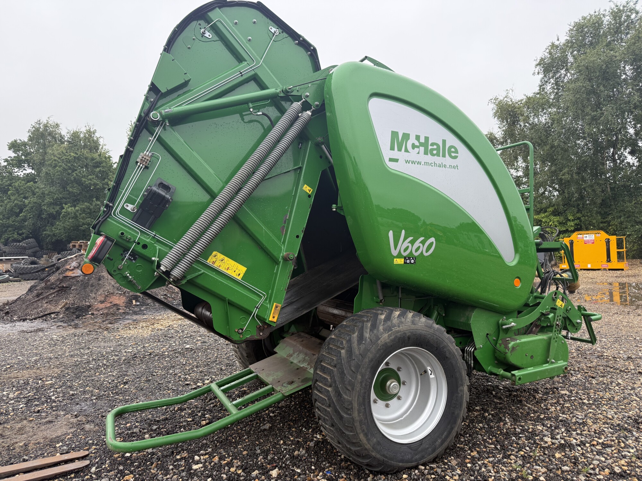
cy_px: 240
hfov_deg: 71.6
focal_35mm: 24
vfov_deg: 56.8
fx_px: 445
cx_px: 321
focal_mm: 6.76
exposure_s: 1/470
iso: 100
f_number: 1.78
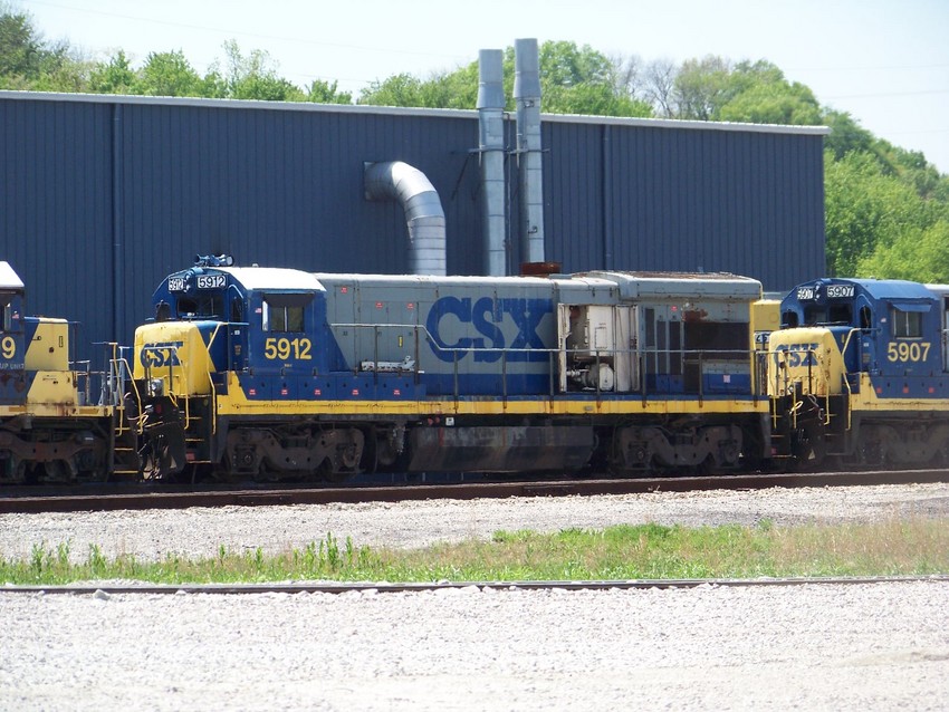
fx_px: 6088
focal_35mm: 222
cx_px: 474
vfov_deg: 6.7
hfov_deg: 8.9
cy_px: 356
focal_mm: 35.7
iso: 100
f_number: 3.6
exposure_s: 1/640
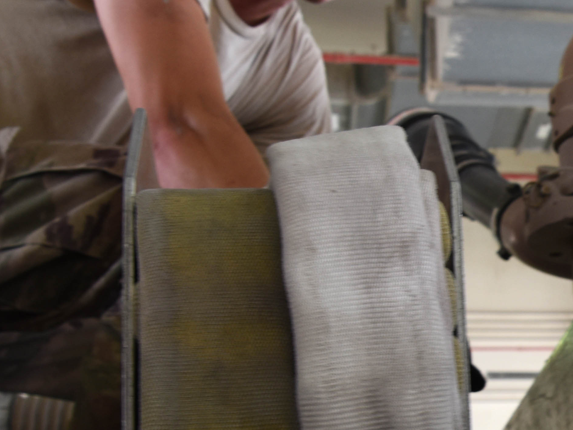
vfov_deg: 14.8
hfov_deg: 18.5
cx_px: 766
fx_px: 1622
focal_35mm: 98
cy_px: 442
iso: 320
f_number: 7.1
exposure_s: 1/100
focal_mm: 26
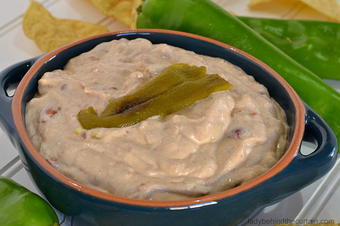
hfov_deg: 27.0
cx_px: 170
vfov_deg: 18.2
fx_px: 708
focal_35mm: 75
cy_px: 113
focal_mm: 50
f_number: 10
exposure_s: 1/4
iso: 100
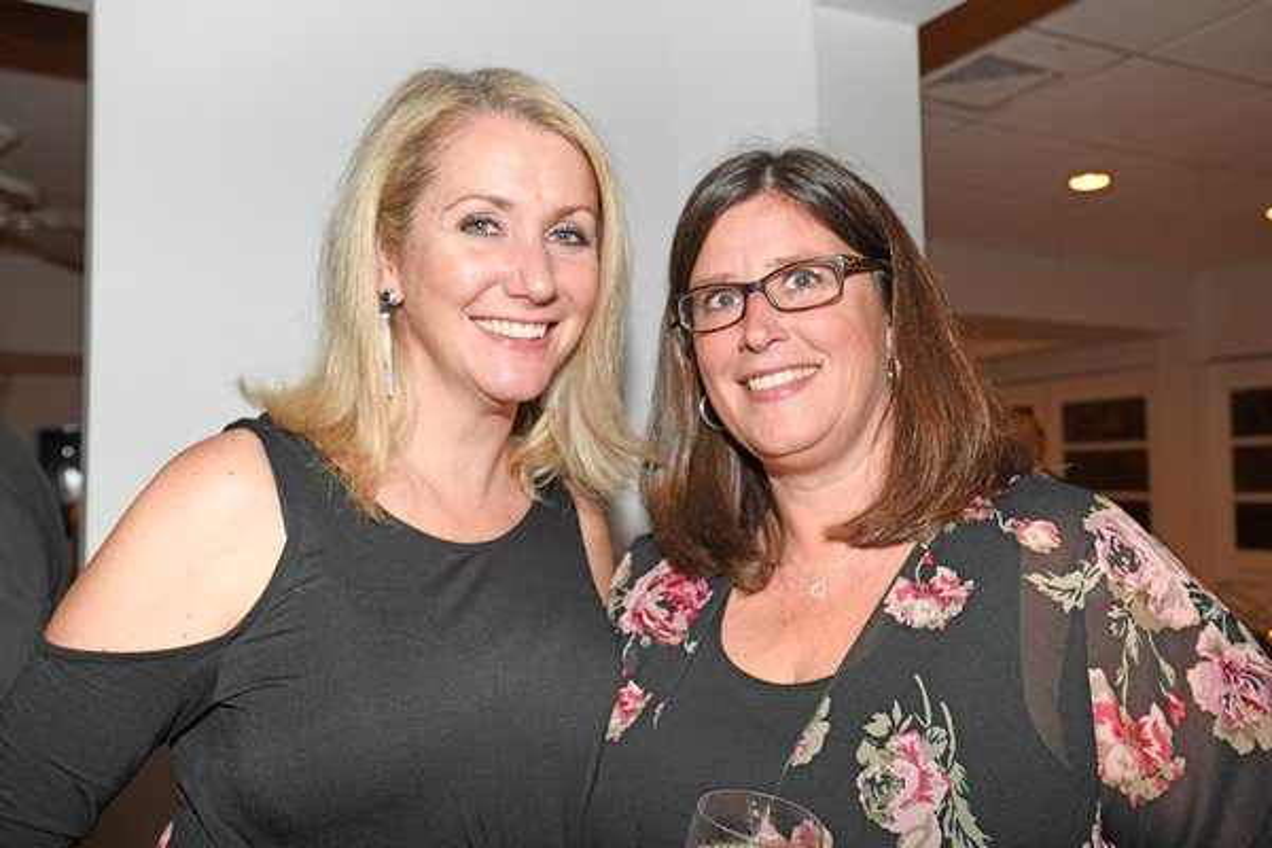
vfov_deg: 41.1
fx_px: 1131
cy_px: 424
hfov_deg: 58.7
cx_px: 636
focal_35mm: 32
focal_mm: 32
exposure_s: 1/60
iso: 500
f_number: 6.3
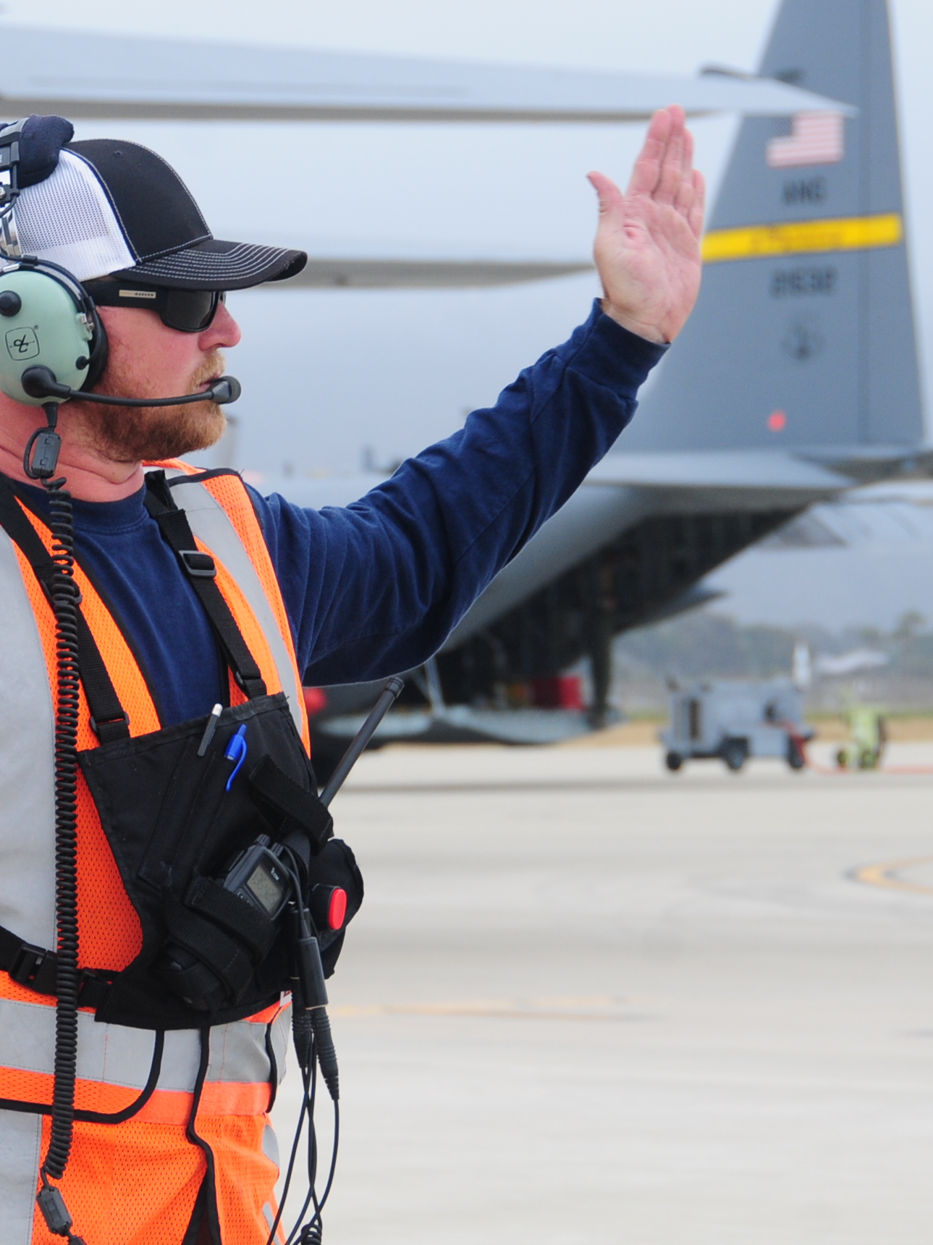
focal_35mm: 221
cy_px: 590
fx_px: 7943
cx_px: 274
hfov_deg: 6.7
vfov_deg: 9.0
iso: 250
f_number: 8
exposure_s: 1/200
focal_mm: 82
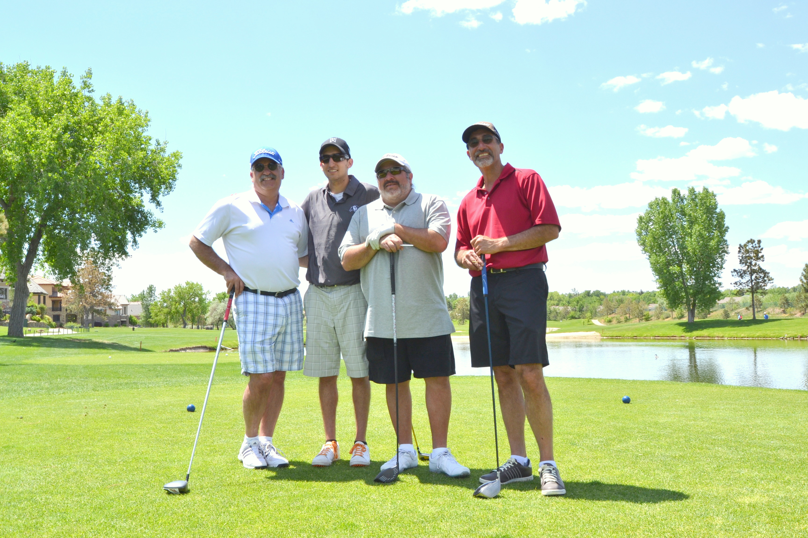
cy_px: 269
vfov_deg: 36.9
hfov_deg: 53.1
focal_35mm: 36
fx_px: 808
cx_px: 404
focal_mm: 24
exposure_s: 1/160
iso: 200
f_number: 11
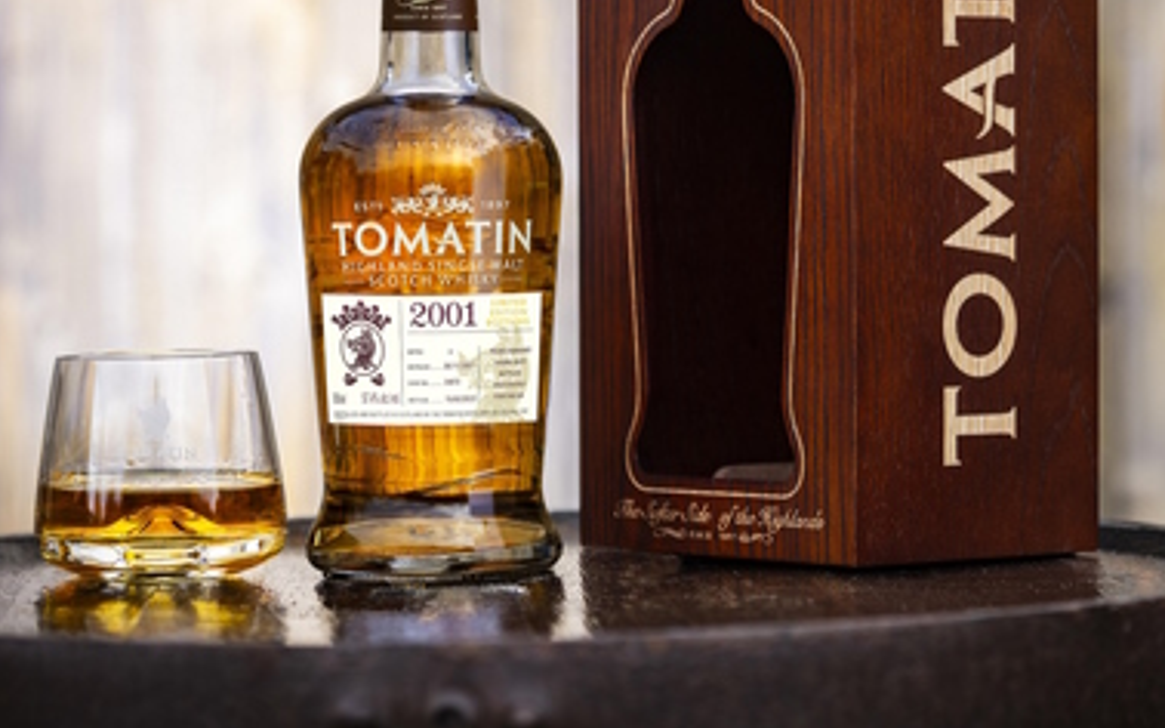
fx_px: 5650
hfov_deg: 11.8
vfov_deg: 7.4
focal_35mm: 178
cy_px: 188
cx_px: 638
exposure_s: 1/80
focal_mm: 110
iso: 80
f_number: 2.8
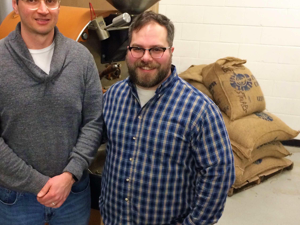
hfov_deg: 44.6
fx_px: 364
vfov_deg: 34.3
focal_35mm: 42
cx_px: 119
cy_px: 127
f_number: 2.2
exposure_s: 1/30
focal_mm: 4.15
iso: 160
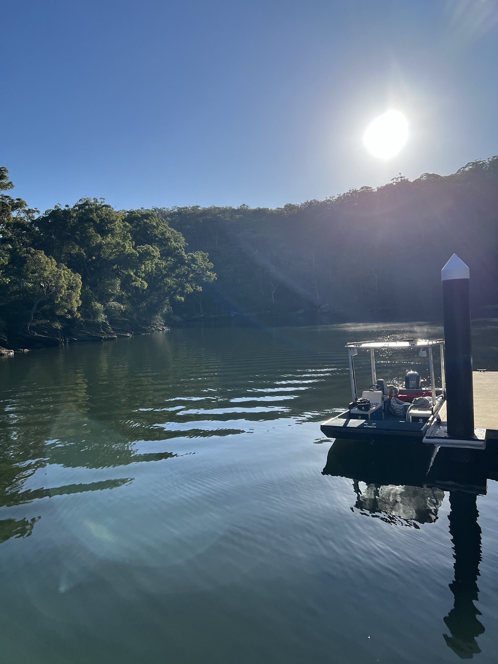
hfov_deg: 53.1
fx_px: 499
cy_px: 332
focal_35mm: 26
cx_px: 249
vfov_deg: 67.3
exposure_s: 1/4831
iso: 50
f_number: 1.5
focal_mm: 5.7
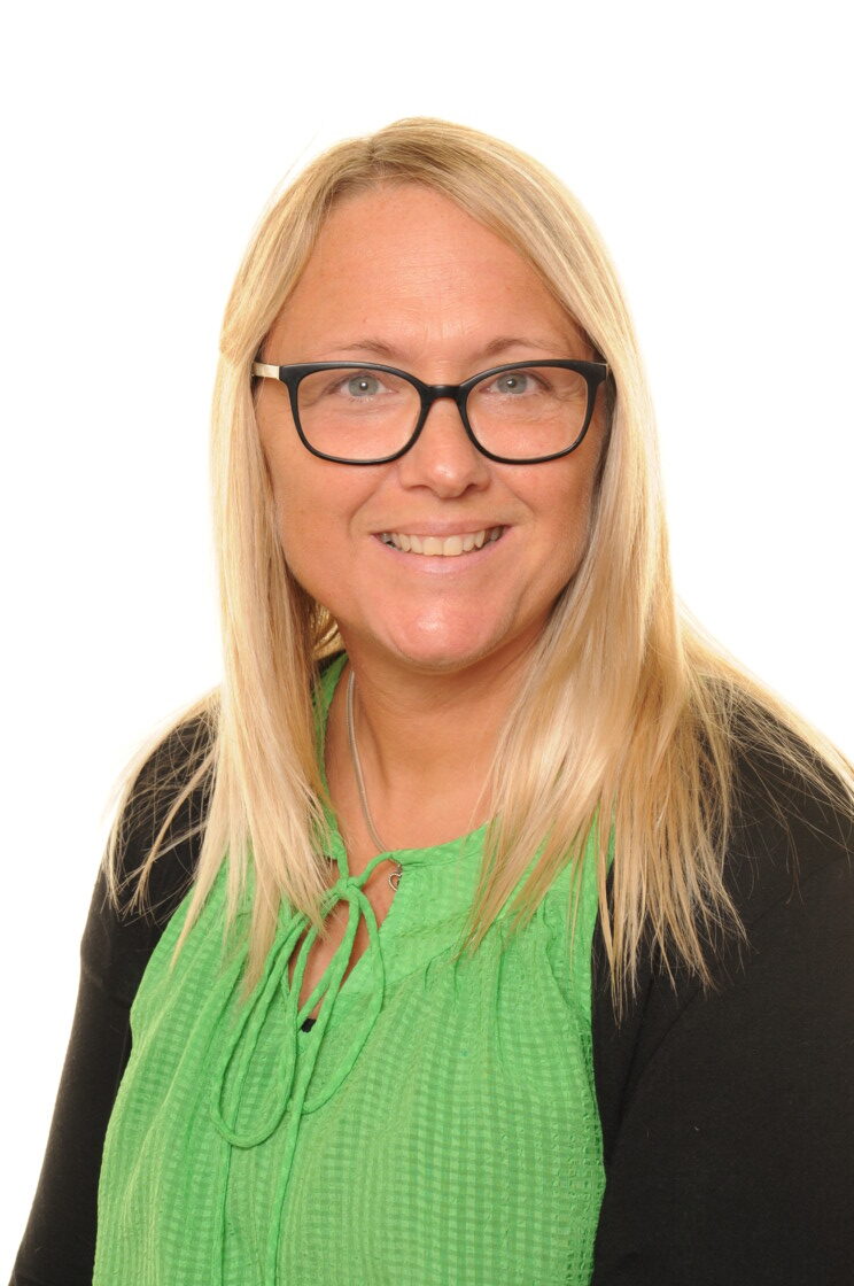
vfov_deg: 16.1
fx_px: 4548
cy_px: 643
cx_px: 427
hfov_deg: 10.7
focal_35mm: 128
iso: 200
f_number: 11
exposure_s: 1/125
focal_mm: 85
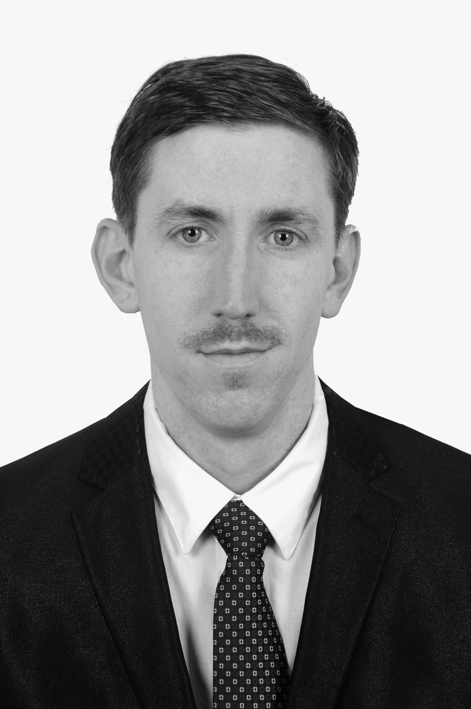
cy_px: 354
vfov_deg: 22.6
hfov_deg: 15.1
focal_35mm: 90
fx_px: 1771
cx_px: 236
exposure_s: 1/125
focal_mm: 60
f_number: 9
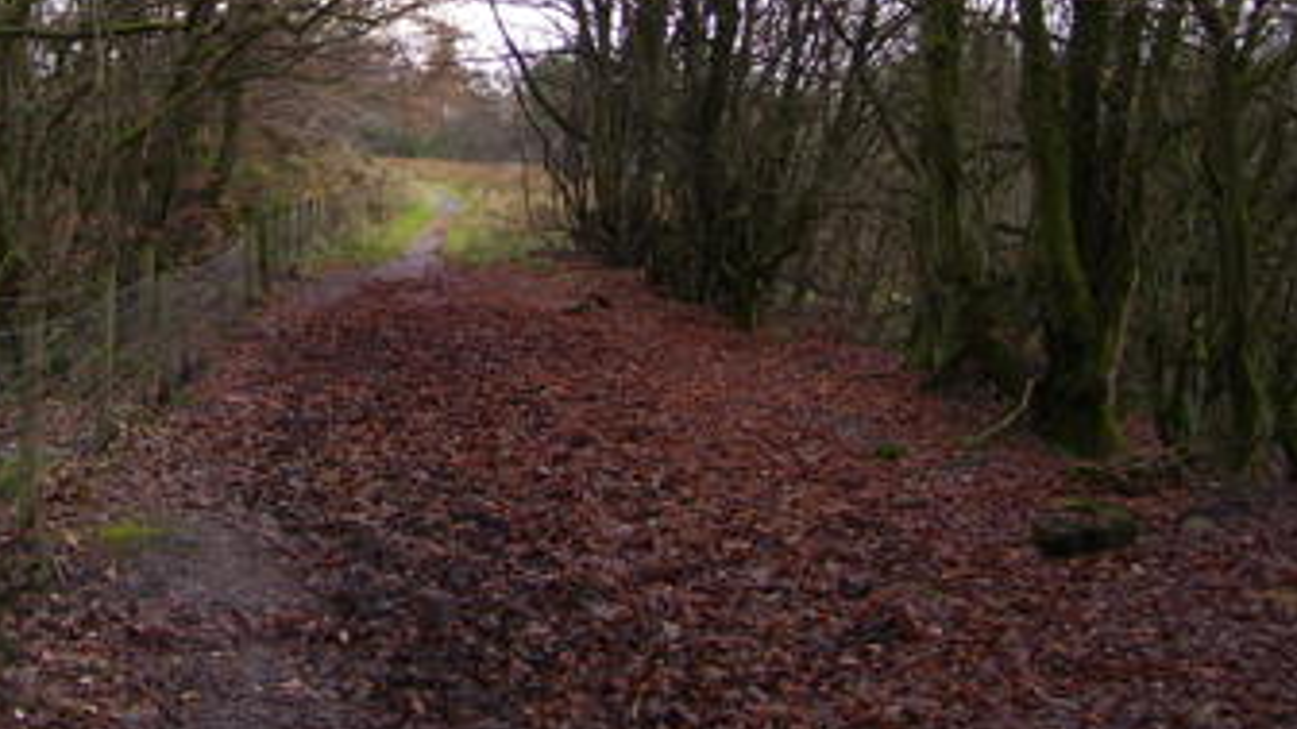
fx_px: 2132
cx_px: 396
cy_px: 42
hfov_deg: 33.4
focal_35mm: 62
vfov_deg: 19.0
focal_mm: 6
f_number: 2.7
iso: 125
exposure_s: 1/60
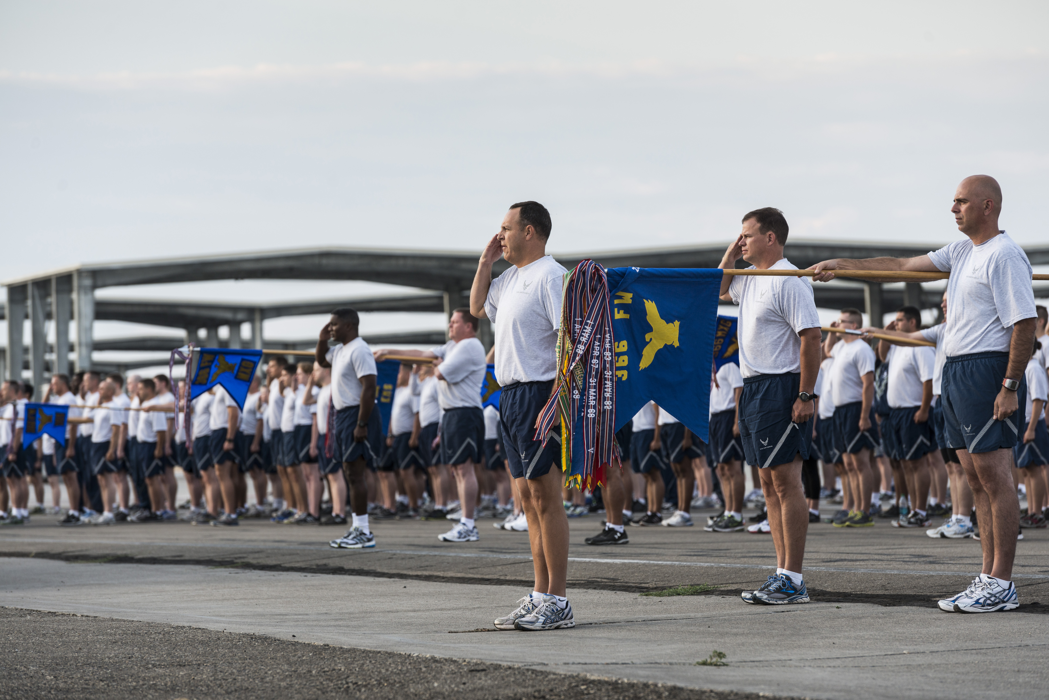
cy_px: 350
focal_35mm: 190
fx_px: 5538
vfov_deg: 7.2
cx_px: 524
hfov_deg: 10.8
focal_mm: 190
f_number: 5.6
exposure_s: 1/320
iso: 200
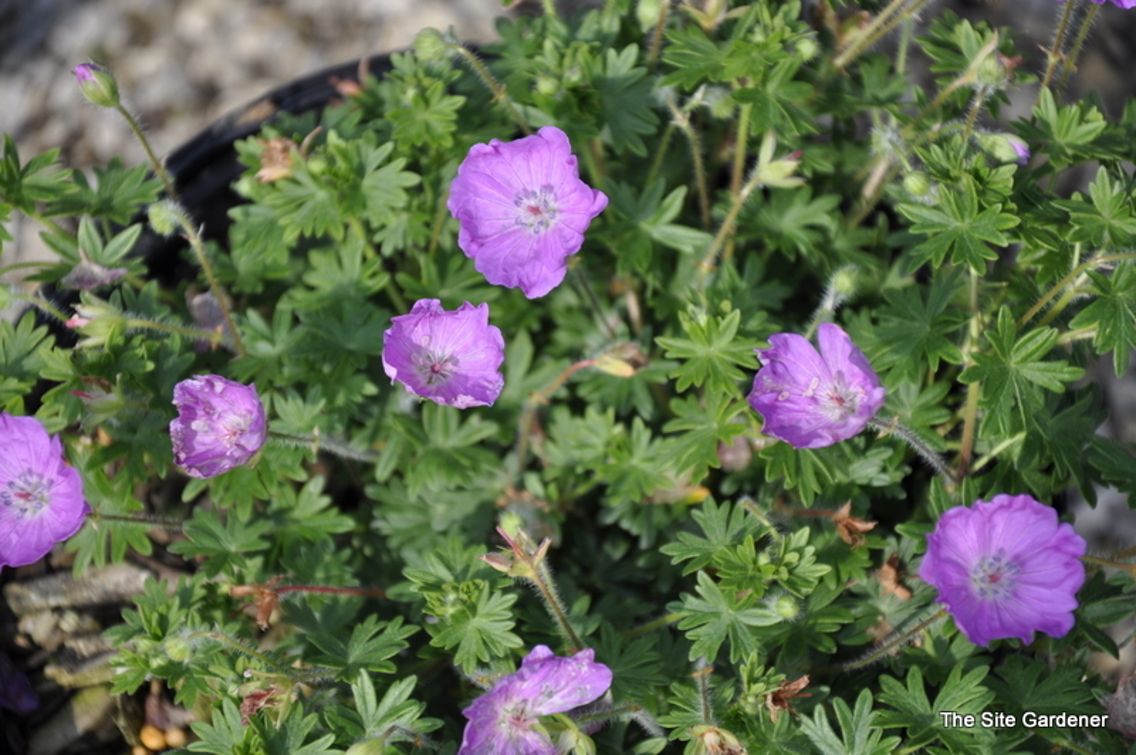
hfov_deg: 13.1
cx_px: 568
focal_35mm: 158
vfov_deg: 8.7
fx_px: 4966
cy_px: 378
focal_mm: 105
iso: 220
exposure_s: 1/500
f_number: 5.6
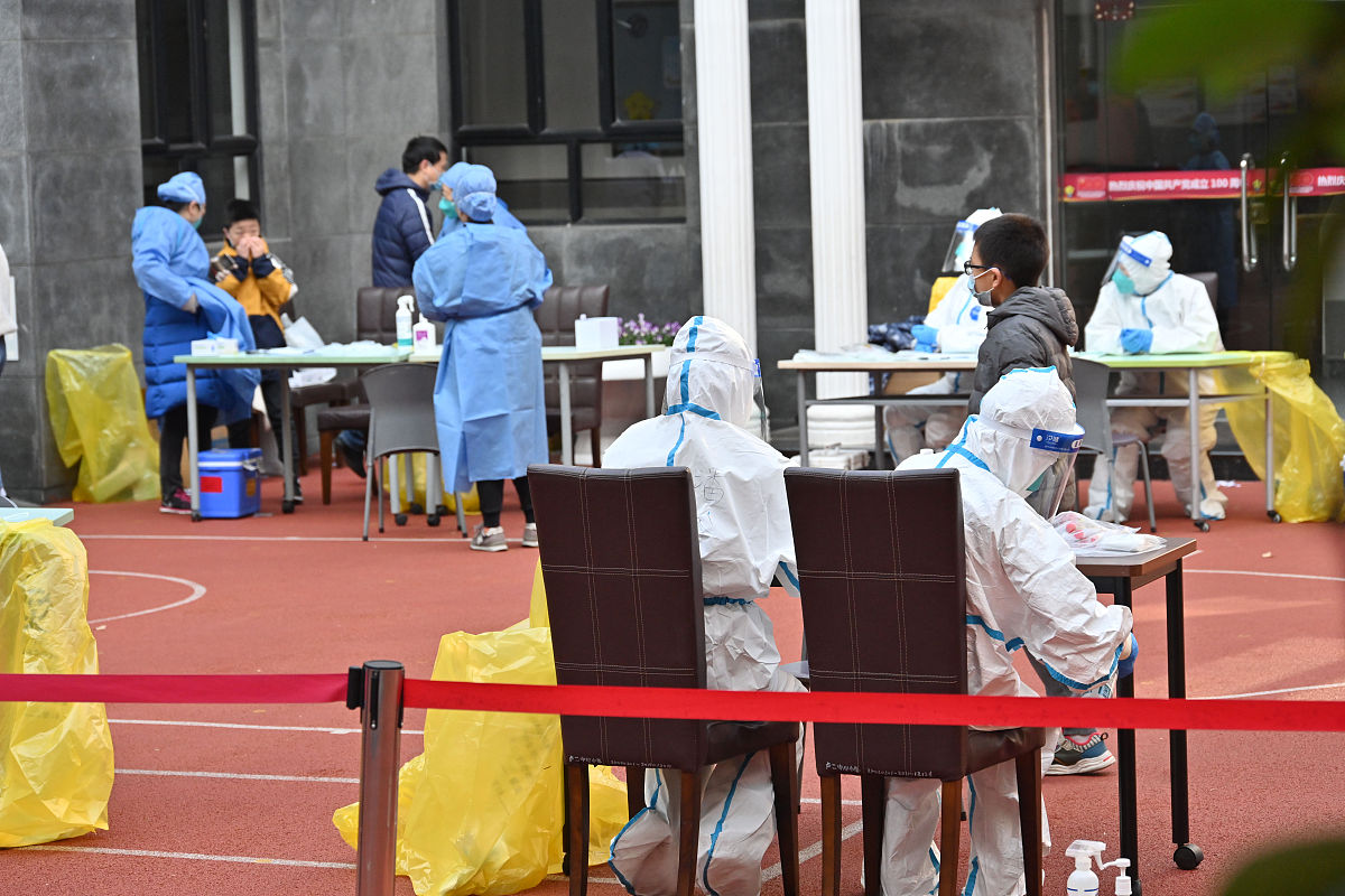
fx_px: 3773
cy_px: 448
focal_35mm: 101
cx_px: 672
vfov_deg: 13.6
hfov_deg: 20.2
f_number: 6.3
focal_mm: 101
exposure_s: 1/800
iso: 1250
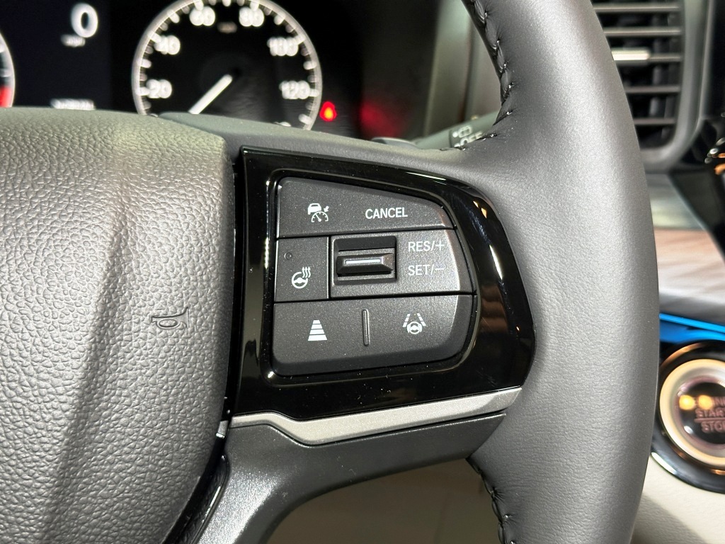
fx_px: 1005
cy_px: 272
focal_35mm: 48
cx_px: 362
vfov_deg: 30.3
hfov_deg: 39.7
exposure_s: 1/40
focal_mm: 6.86
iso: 500
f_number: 1.78
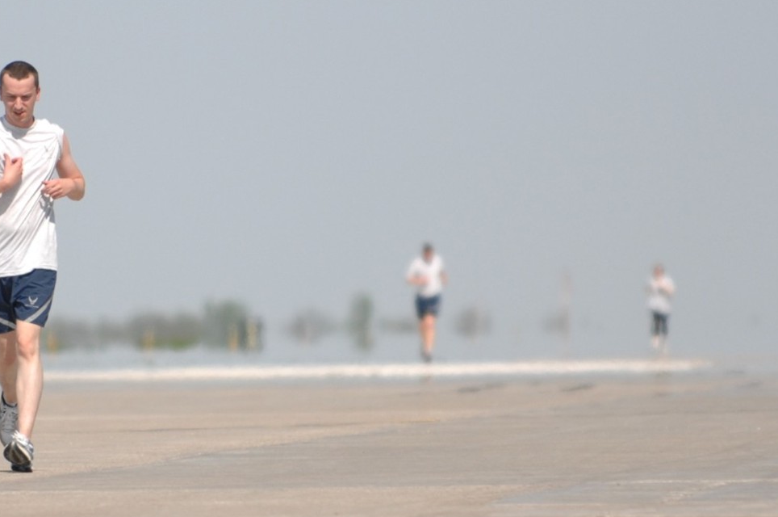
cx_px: 131
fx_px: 19143
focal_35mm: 887
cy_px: 281
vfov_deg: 1.5
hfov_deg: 2.3
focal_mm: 200
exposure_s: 1/4000
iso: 200
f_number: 2.8
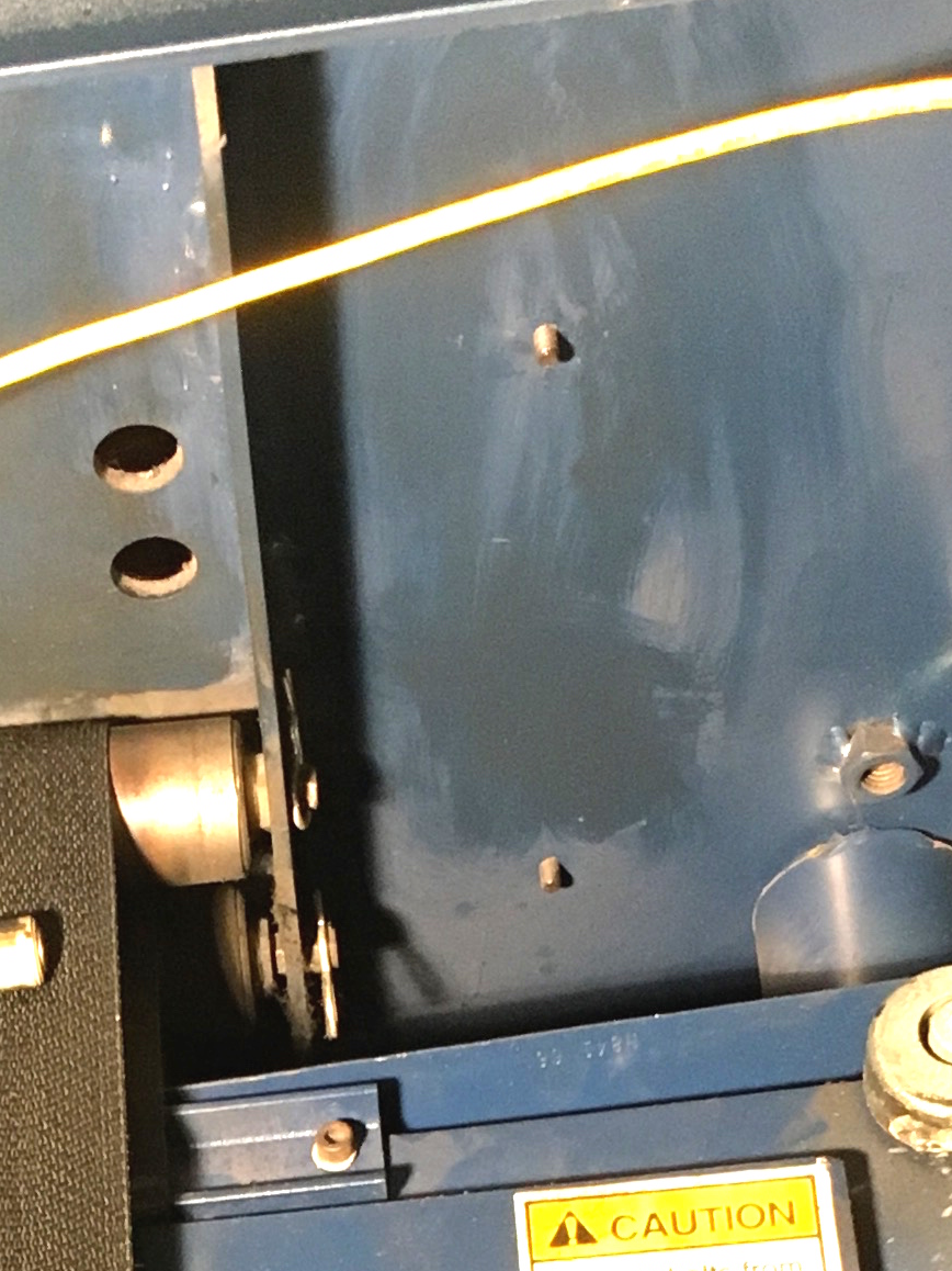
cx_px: -10
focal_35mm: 101
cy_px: 1911
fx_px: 3705
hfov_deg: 14.4
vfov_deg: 17.5
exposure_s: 1/30
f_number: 2.2
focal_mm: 4.15
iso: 100
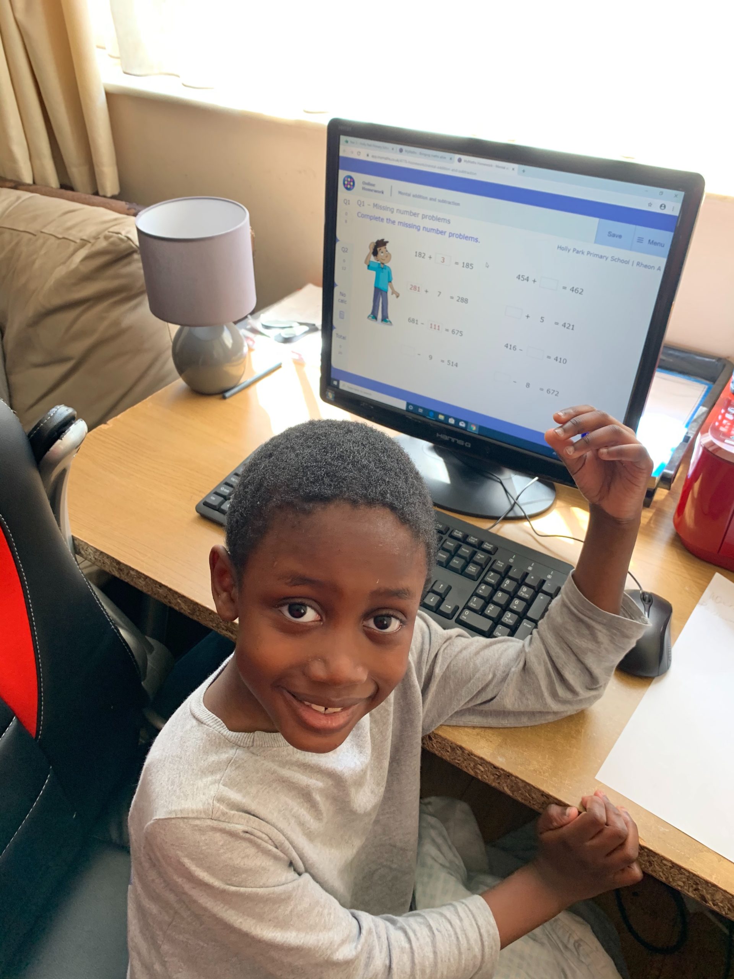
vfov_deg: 67.3
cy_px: 490
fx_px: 735
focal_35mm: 26
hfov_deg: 53.1
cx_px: 367
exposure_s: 1/64
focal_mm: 4.25
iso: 100
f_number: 1.8
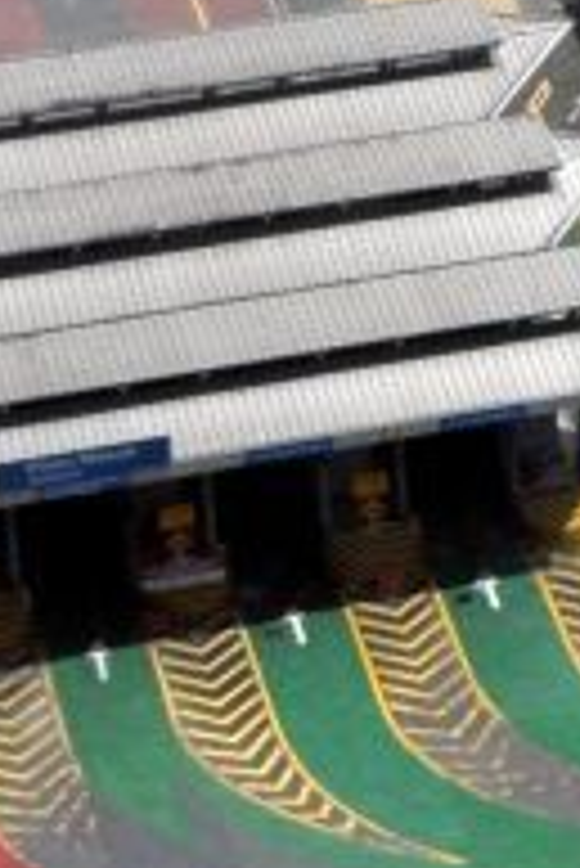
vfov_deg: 7.0
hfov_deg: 4.3
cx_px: 2689
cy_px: -596
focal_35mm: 289
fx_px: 6971
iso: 200
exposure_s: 1/3000
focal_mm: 30
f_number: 8
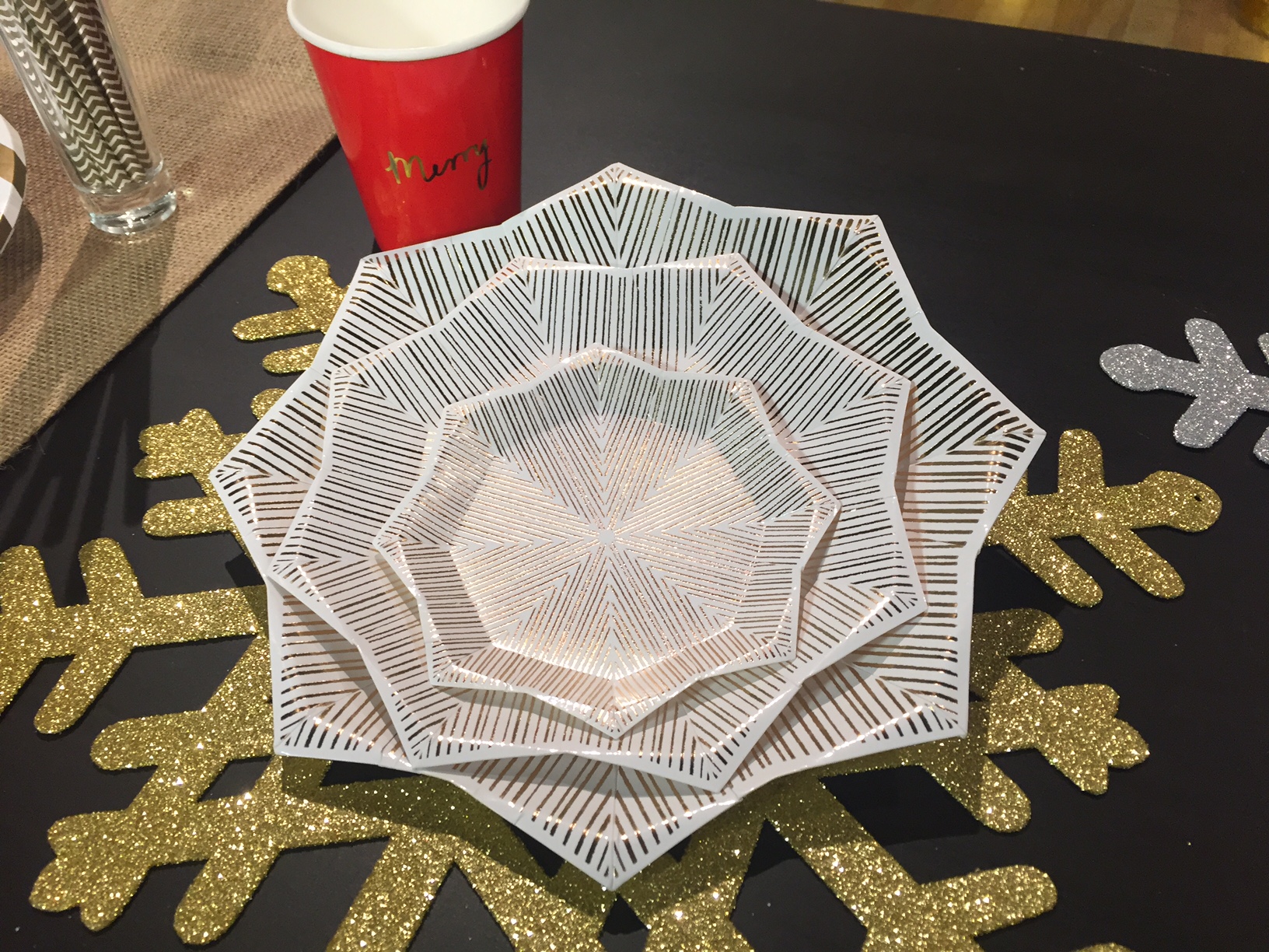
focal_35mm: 29
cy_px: 476
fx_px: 1063
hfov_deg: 61.7
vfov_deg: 48.2
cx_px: 634
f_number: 2.2
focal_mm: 4.15
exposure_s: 1/30
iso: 40
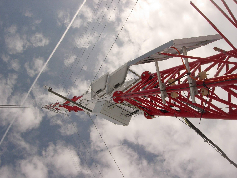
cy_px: 89
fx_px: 260
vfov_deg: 37.7
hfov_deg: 49.0
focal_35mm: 38
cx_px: 118
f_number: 4.8
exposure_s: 1/1773
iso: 79
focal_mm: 7.8
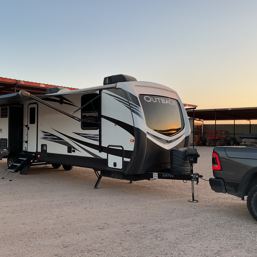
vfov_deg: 47.2
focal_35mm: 35
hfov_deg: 46.5
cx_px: 86
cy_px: 128
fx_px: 294
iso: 16
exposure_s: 1/120
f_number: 1.8
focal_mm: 3
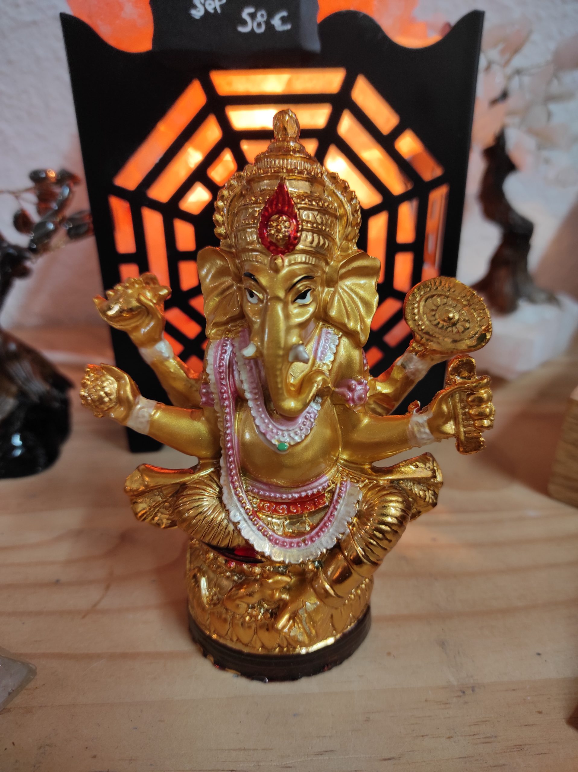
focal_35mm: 25
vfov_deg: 69.4
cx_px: 289
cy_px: 386
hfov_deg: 54.8
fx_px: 557
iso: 106
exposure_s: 1/33
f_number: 1.89
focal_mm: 5.43
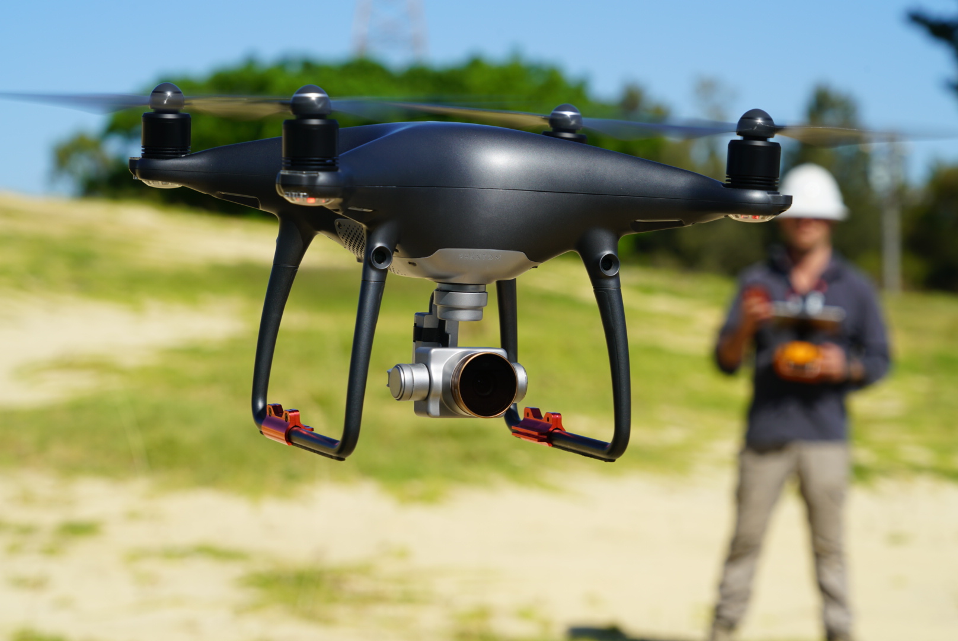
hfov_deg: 18.1
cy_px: 320
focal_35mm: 113
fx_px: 3009
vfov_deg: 12.1
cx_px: 479
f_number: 10
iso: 100
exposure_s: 1/200
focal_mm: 113
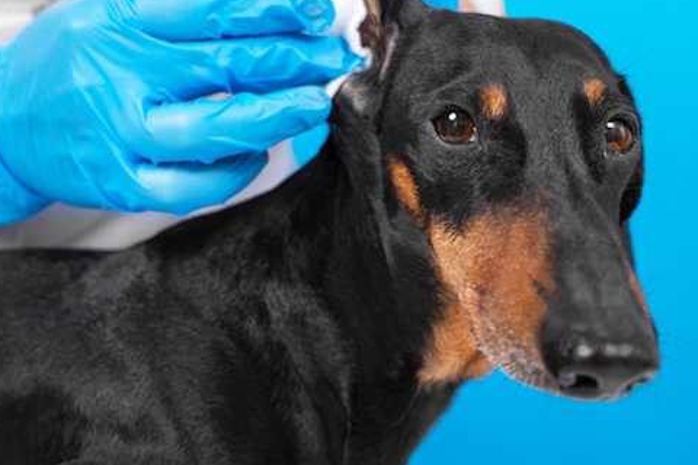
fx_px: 997
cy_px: 215
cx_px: 311
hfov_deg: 38.5
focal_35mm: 51
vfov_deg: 26.3
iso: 640
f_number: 5.6
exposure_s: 1/160
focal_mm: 36.3
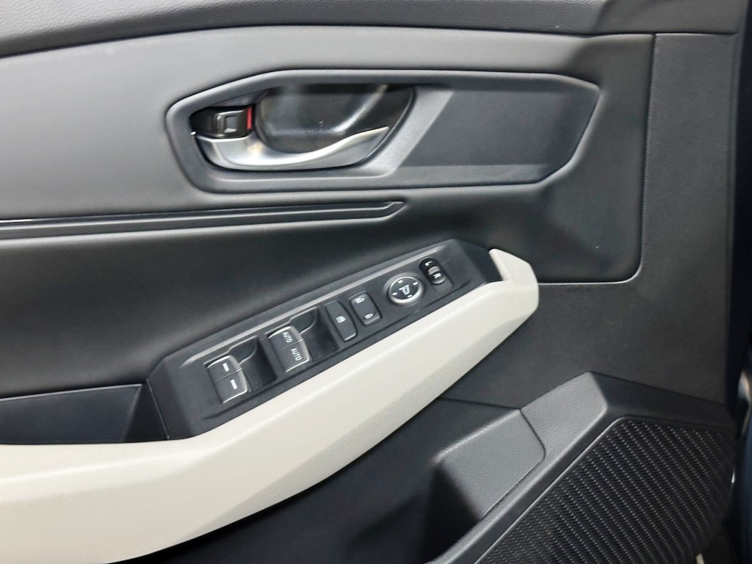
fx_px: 1043
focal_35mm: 48
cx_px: 376
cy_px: 282
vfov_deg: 30.3
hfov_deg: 39.7
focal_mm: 6.86
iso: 500
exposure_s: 1/30
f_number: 1.78
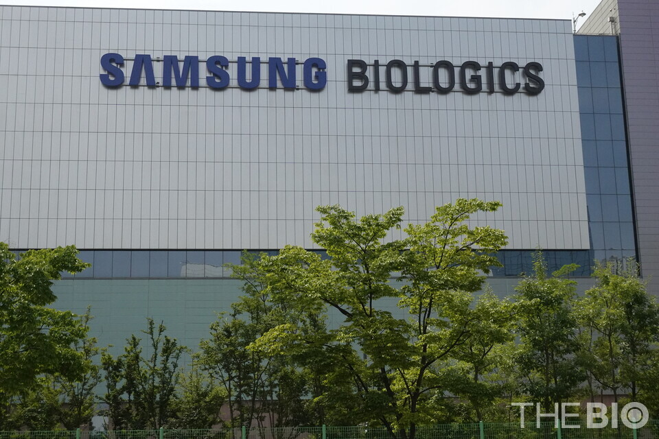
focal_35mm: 56
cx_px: 330
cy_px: 220
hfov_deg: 35.6
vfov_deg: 24.2
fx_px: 1025
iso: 1600
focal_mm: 21.08
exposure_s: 1/800
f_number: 6.3
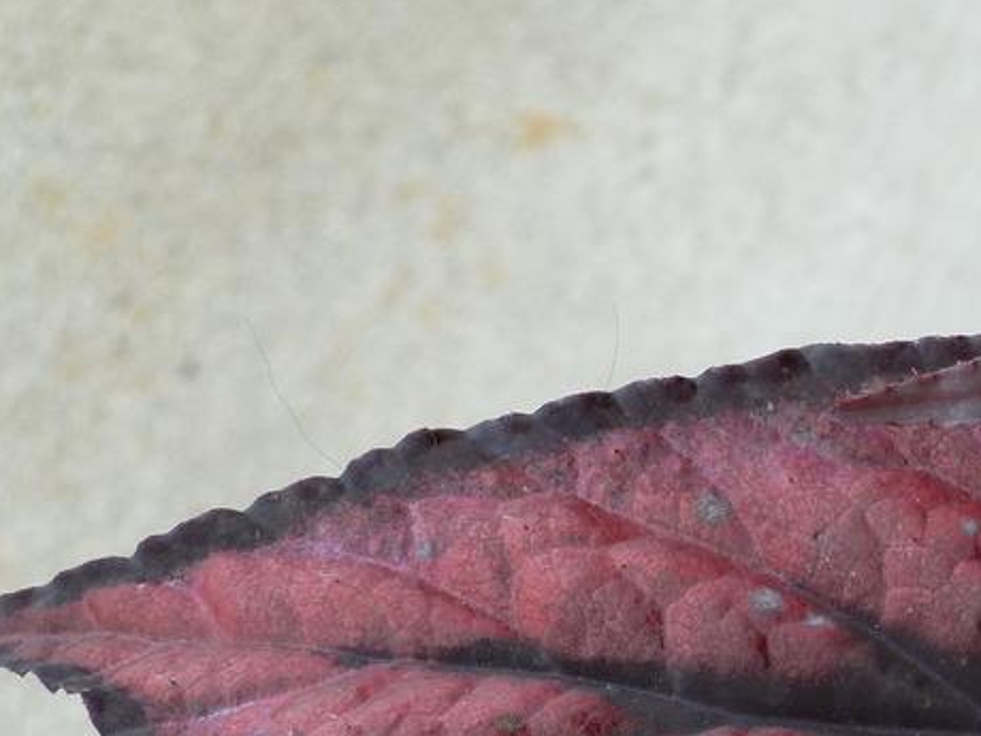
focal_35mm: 137
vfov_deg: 10.8
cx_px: 1030
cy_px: 585
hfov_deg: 14.1
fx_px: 3883
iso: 80
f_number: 4
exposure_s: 1/40
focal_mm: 10.3
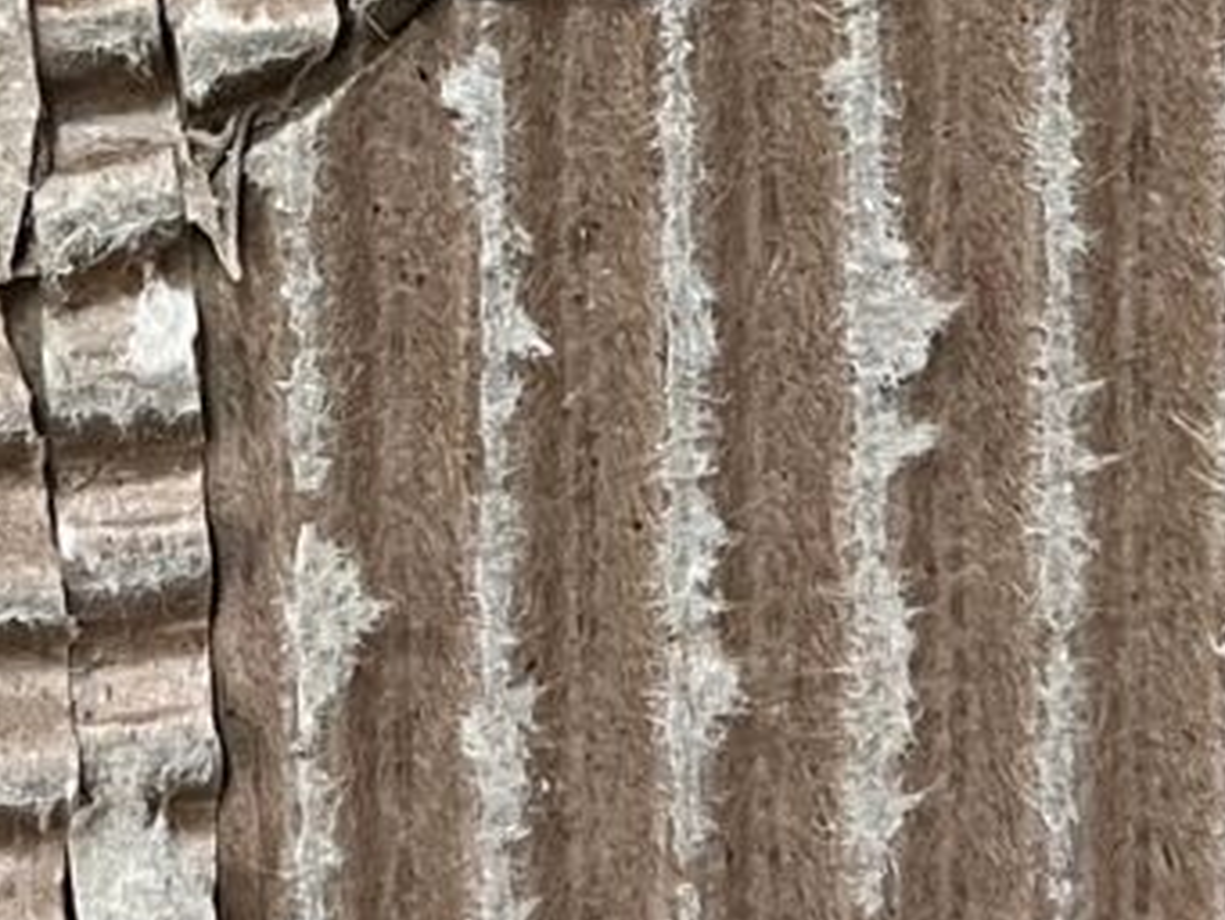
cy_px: -1283
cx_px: 269
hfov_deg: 12.6
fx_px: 5523
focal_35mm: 156
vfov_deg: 8.7
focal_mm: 5.1
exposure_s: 1/60
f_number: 1.6
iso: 200
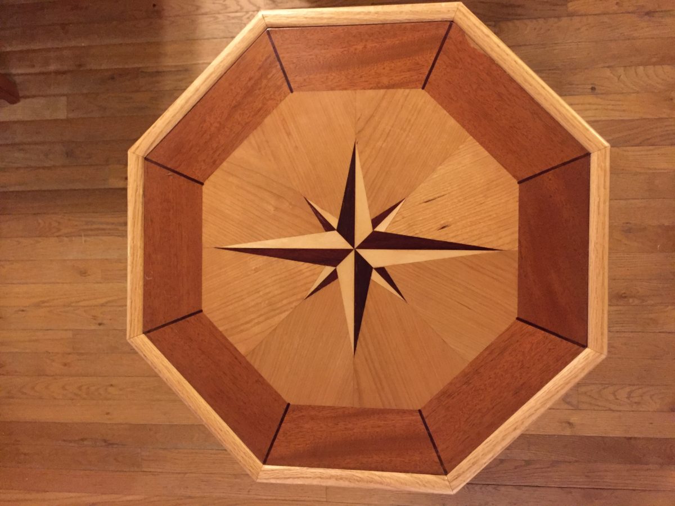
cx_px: 338
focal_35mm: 29
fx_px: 565
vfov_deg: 48.2
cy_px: 253
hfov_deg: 61.7
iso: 320
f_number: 2.2
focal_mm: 4.15
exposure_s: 1/15
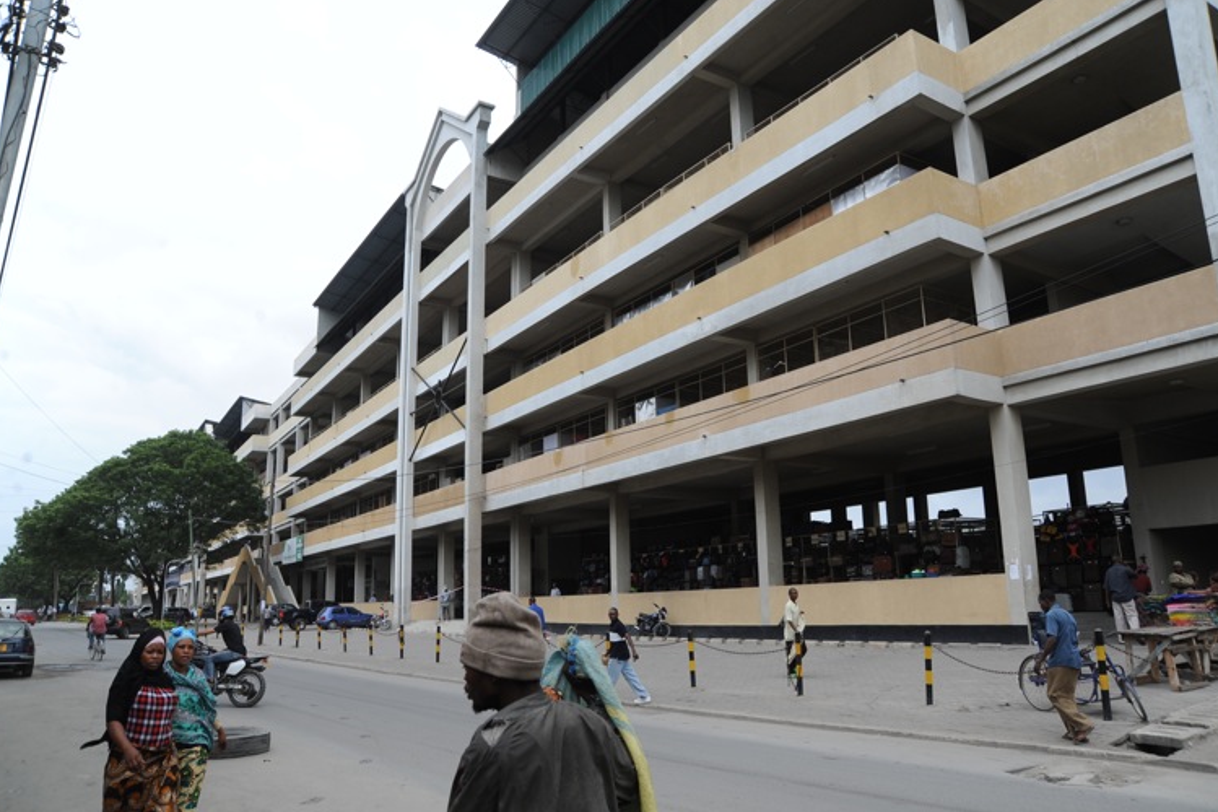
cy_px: 415
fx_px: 846
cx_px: 615
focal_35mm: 25
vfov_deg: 51.3
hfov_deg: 71.5
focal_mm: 24
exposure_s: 1/400
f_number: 8
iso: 400
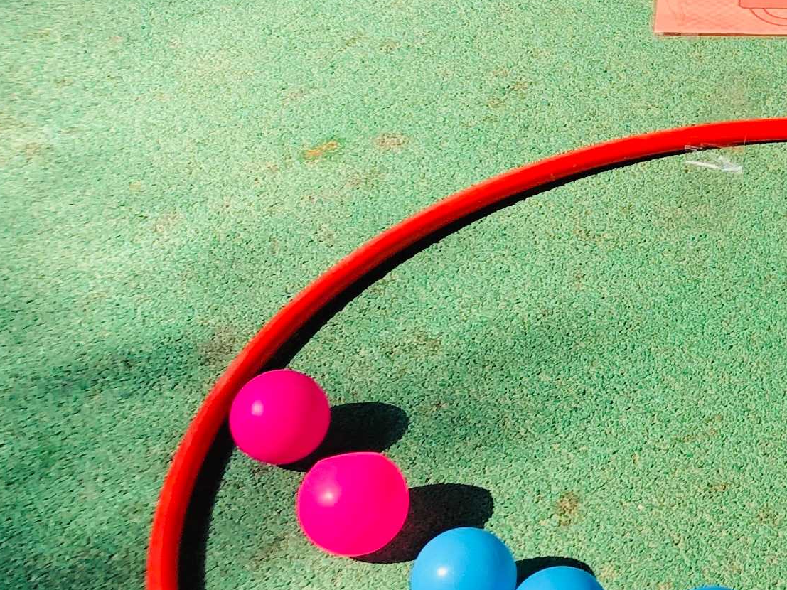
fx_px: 2319
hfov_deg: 17.2
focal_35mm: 102
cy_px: 65
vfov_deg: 14.4
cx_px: 1221
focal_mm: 3.99
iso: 20
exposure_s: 1/558
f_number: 1.8
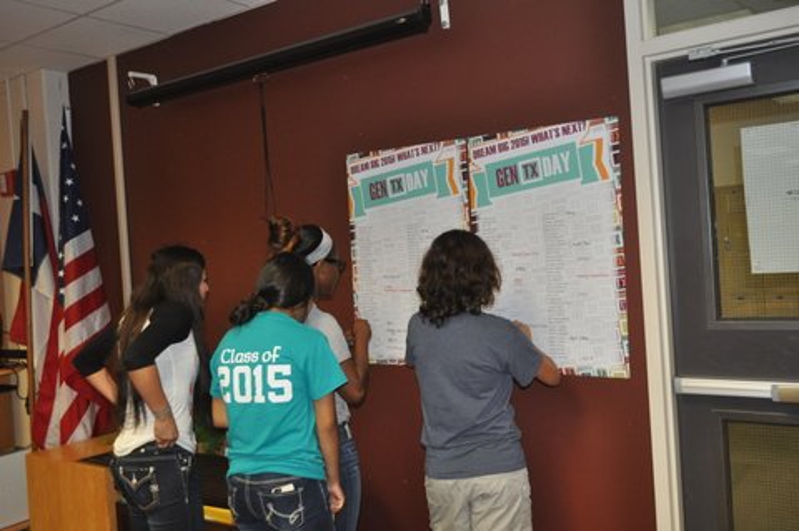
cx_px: 400
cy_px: 266
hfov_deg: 57.3
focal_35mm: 33
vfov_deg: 39.9
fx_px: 732
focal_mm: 22
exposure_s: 1/60
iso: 800
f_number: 4
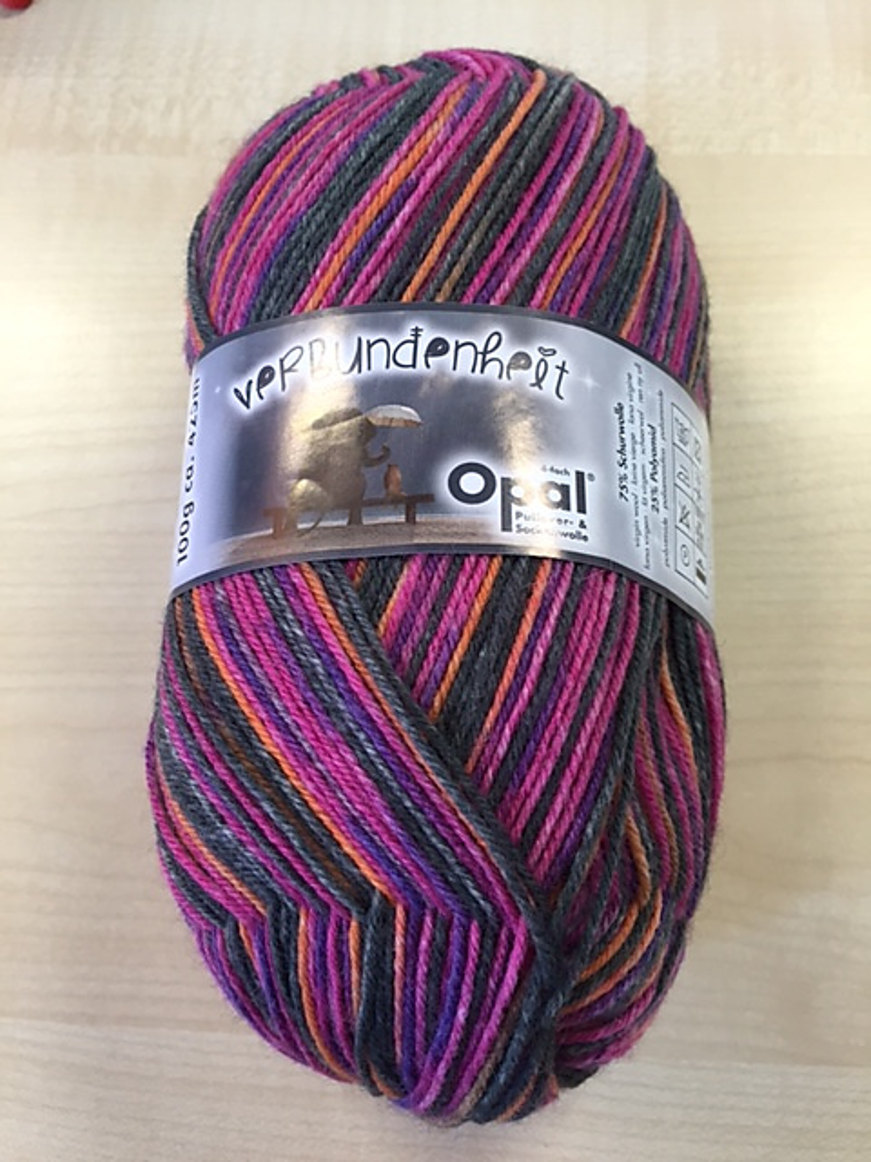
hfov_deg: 48.2
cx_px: 436
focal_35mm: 29
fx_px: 973
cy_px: 581
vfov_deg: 61.7
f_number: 2.2
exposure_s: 1/30
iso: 64
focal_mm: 4.15
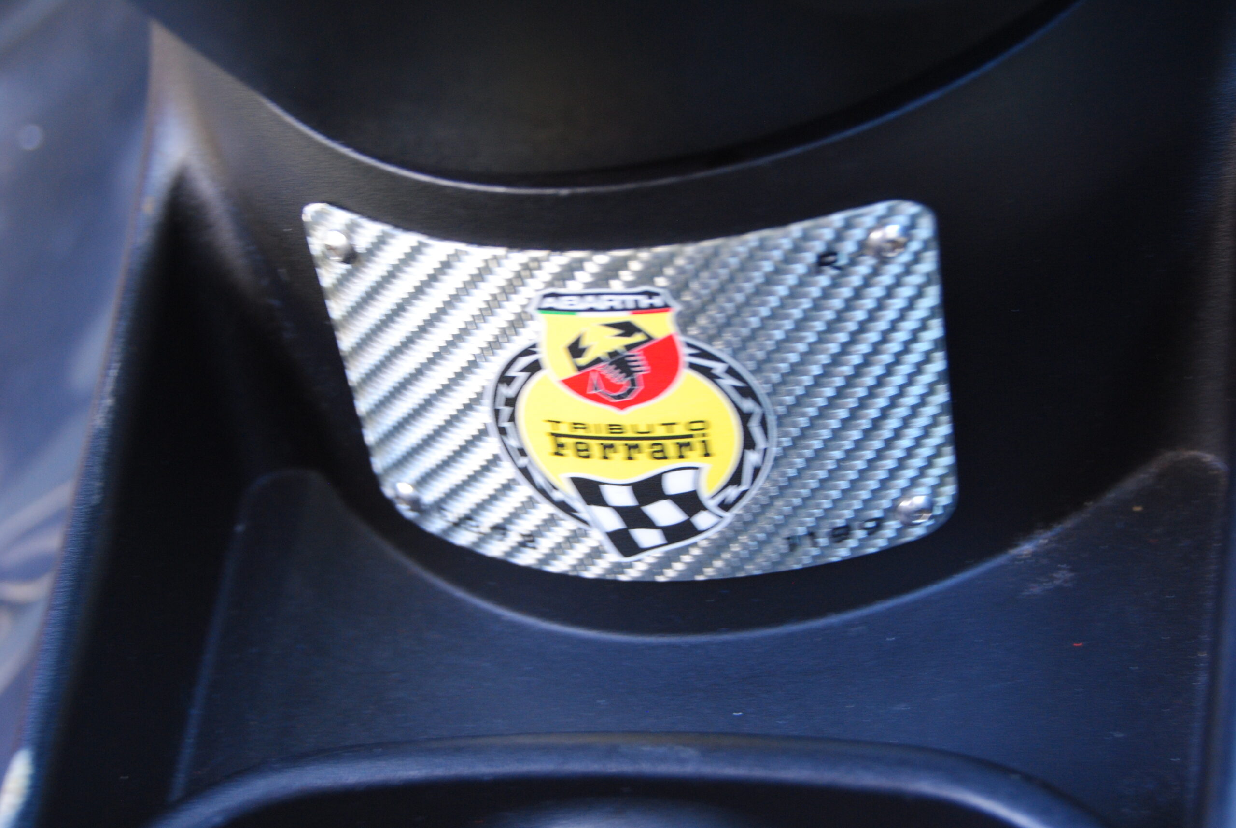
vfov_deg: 19.0
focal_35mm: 72
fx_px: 2475
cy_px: 414
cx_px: 618
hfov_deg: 28.0
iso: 400
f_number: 5.3
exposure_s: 1/15
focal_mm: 48
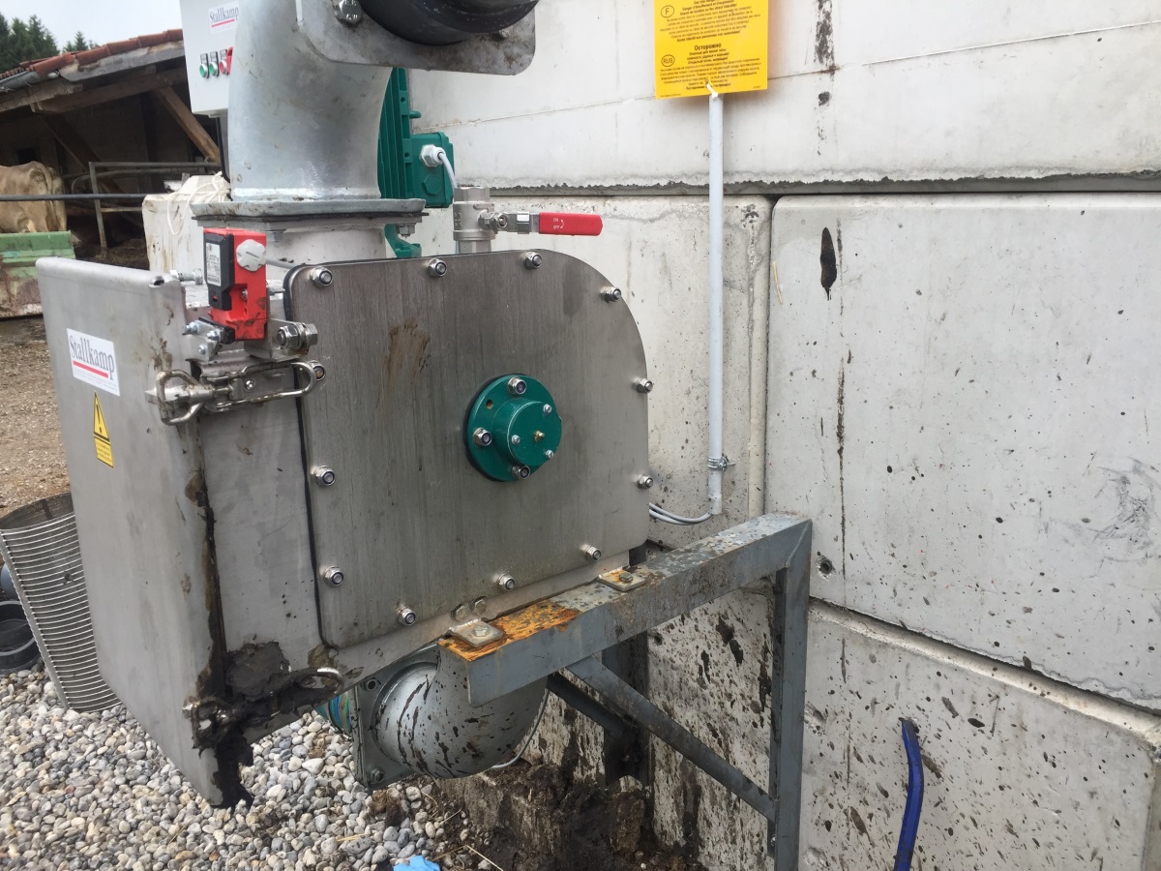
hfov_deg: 61.7
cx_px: 580
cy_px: 436
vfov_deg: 48.2
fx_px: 973
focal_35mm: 29
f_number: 2.2
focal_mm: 4.15
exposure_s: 1/246
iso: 32
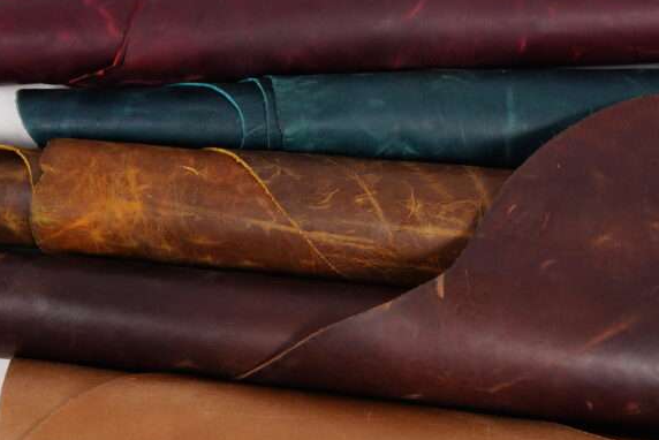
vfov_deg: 20.0
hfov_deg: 29.4
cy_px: 200
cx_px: 456
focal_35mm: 68
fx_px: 1245
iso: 125
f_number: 11
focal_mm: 38
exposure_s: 1/125
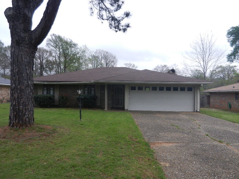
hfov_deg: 69.4
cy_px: 90
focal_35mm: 25
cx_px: 120
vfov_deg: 54.9
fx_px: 173
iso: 280
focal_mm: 4.5
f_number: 3.5
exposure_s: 1/250
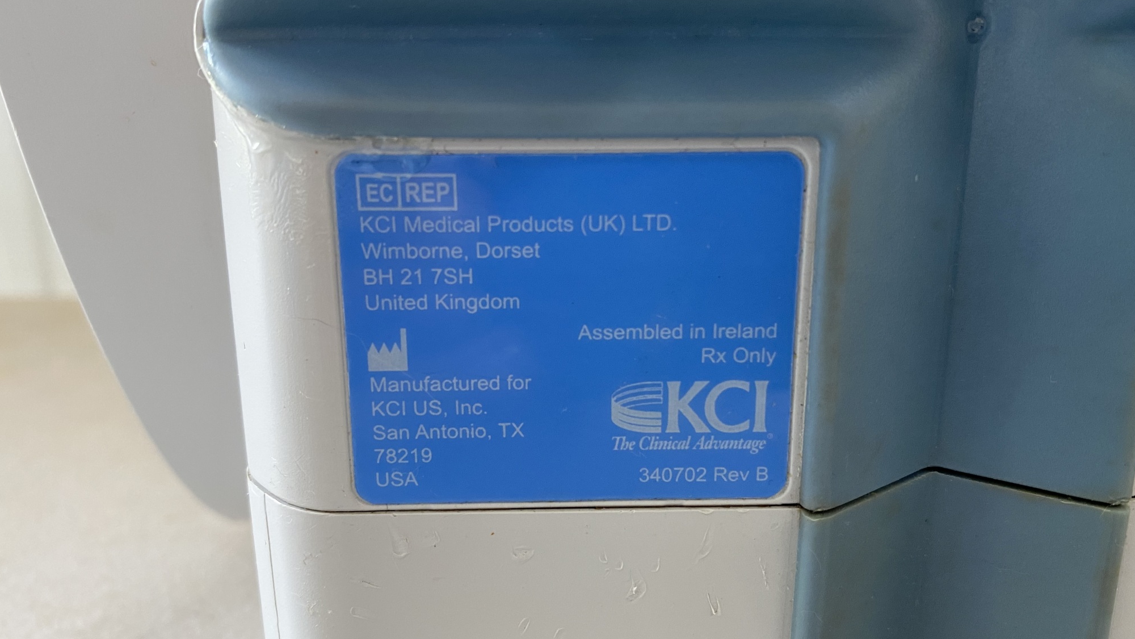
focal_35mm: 29
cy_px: 317
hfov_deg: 66.1
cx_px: 578
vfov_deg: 40.2
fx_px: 873
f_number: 1.8
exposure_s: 1/60
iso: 125
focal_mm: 4.25
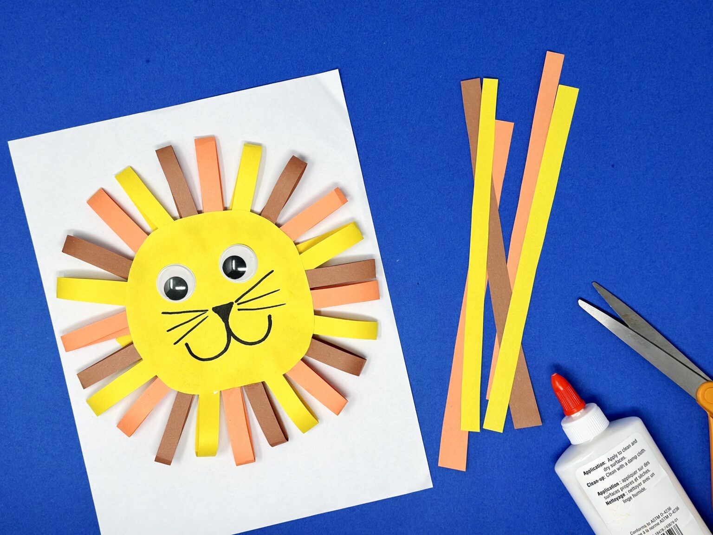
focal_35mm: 48
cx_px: 356
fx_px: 989
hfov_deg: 39.7
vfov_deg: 30.3
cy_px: 268
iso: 80
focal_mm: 6.86
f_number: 1.78
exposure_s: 1/373
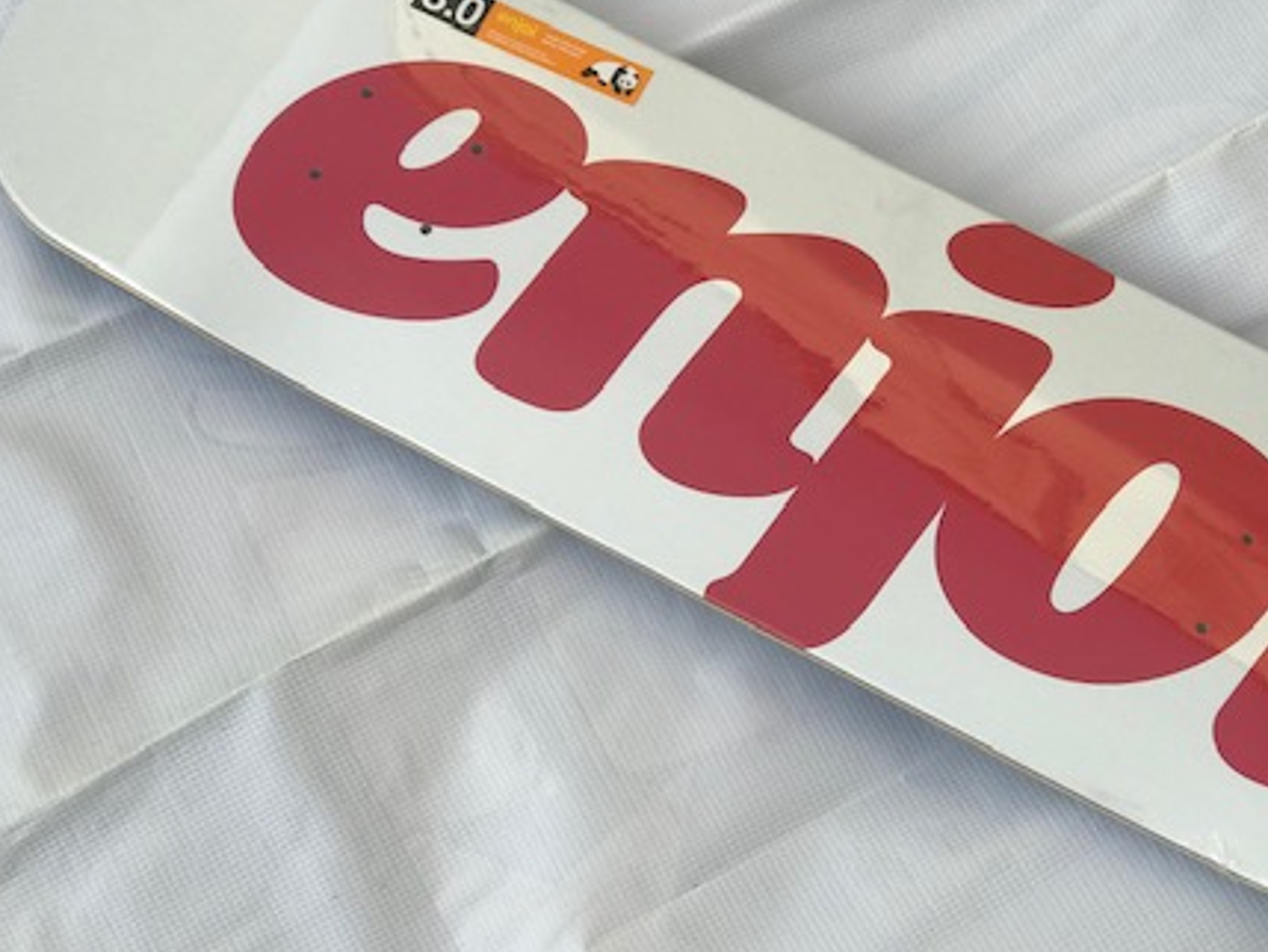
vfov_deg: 17.4
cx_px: 842
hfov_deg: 22.9
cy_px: 387
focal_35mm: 85
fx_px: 3114
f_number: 2.8
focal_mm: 6.6
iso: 20
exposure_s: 1/507
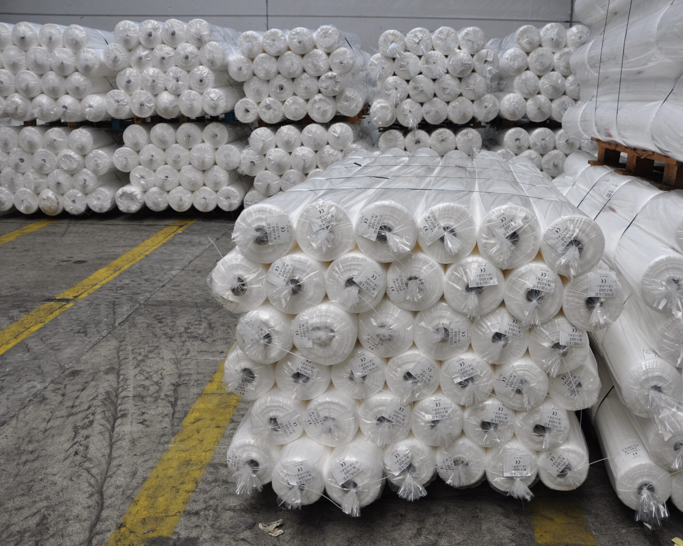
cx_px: 410
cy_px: 270
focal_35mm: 31
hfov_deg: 56.7
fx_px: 627
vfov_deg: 47.1
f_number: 4.5
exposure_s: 1/80
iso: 400
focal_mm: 18
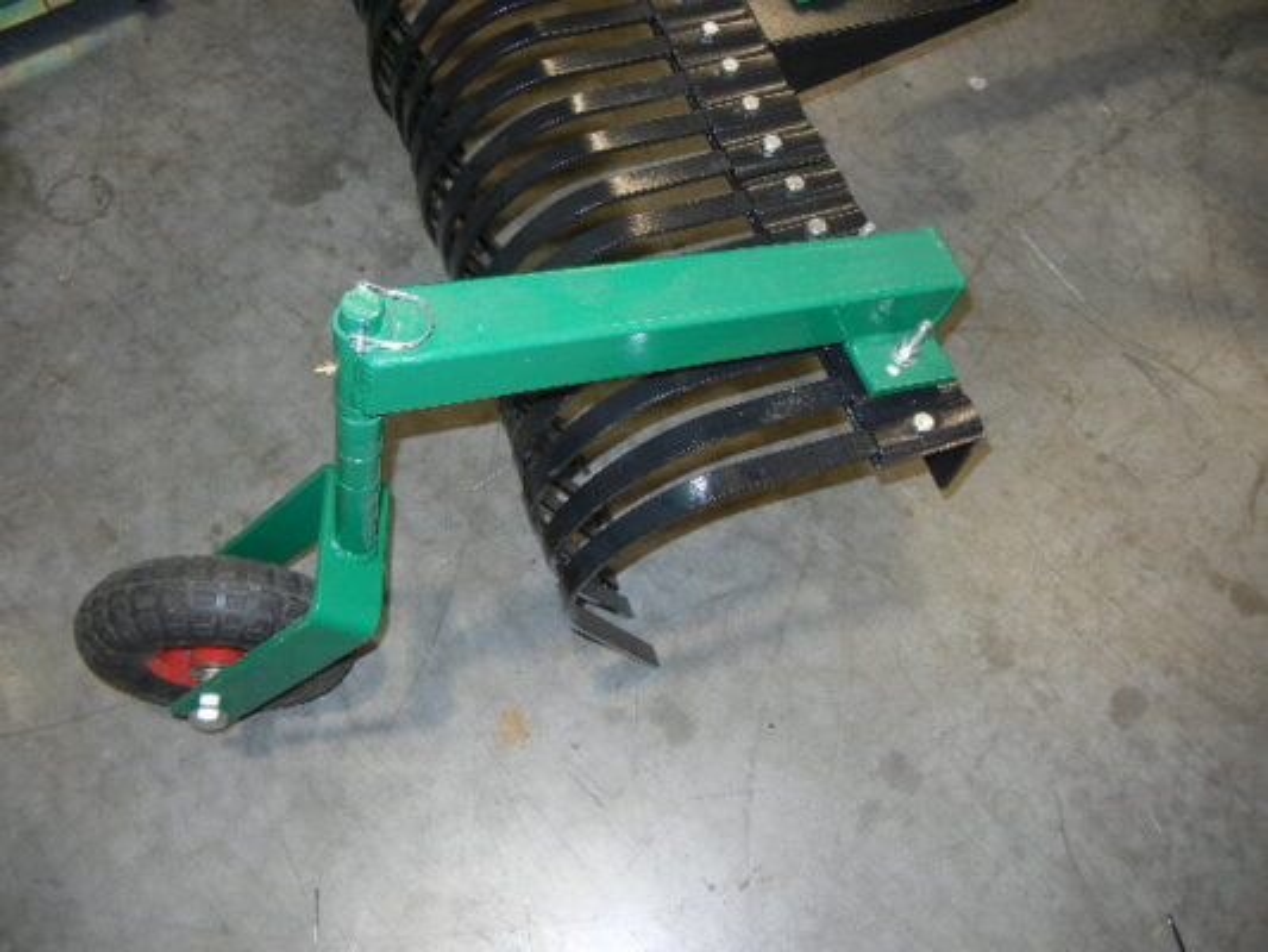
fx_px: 1099
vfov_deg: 46.8
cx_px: 634
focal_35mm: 30
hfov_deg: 60.0
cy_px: 476
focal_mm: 5.4
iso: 200
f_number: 3.5
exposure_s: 1/30
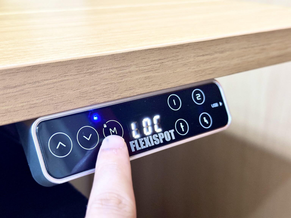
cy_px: 109
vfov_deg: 30.3
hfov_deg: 39.7
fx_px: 404
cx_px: 146
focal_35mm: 48
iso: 500
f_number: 1.78
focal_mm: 6.86
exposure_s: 1/31
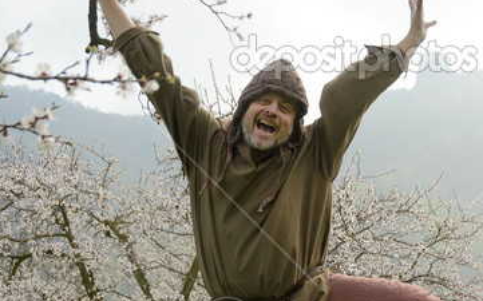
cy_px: 324
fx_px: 1065
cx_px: 354
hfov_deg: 25.3
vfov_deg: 15.7
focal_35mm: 81
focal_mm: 28
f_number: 5.6
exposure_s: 1/1000
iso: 400
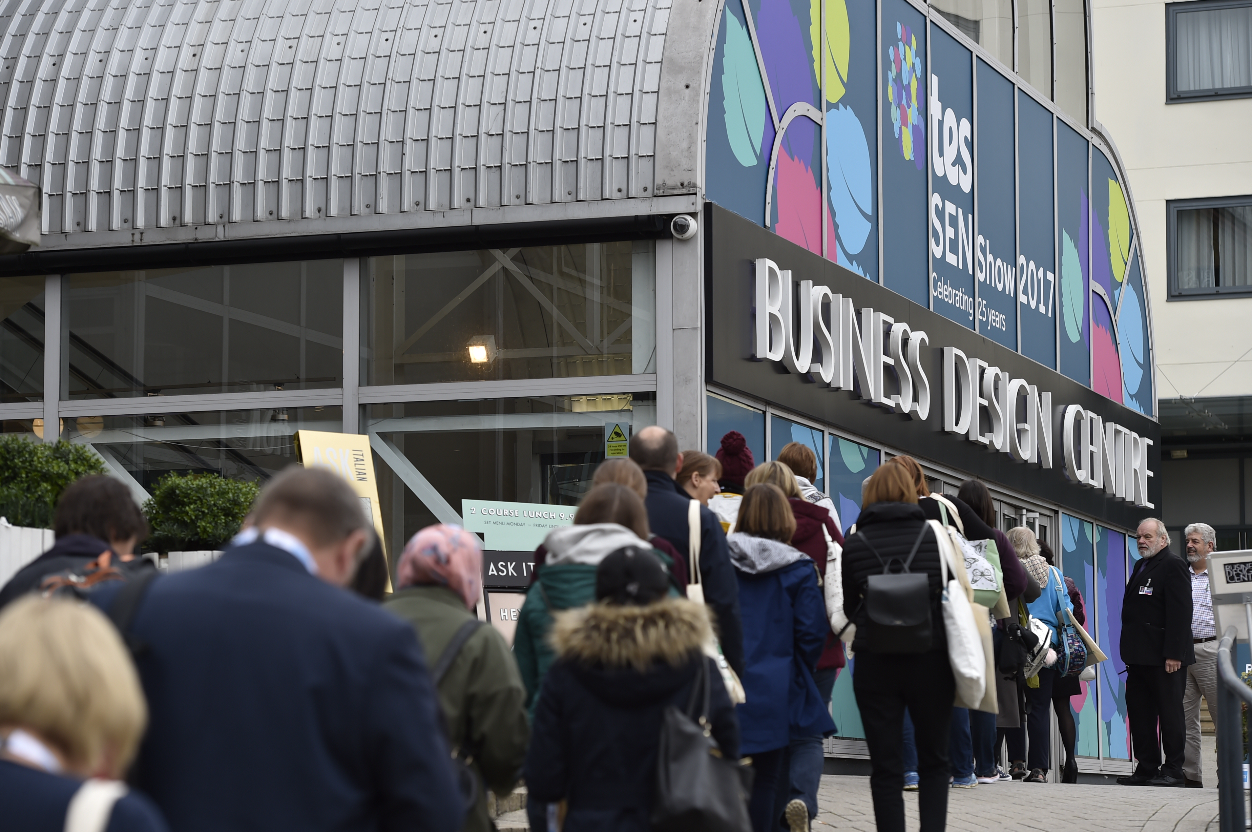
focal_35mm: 110
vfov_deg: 12.4
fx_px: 3821
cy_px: 416
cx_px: 626
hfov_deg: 18.6
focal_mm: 110
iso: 160
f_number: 5
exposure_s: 1/160
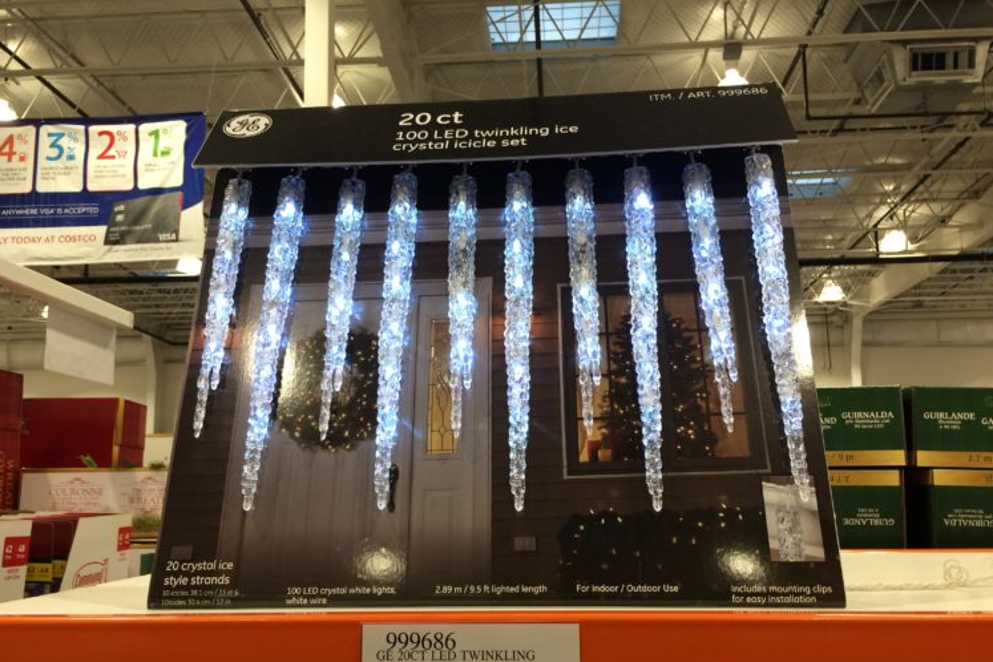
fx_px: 855
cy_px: 374
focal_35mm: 31
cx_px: 504
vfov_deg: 42.2
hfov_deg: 60.3
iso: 50
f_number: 2.2
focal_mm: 4.15
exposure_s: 1/30
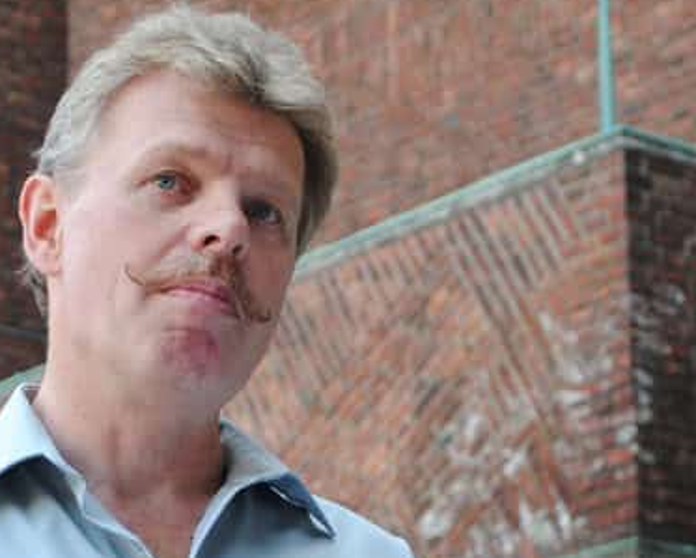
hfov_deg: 11.6
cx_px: 197
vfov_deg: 9.3
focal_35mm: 166
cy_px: 522
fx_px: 3422
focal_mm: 44
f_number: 5.3
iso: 200
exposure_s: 1/60
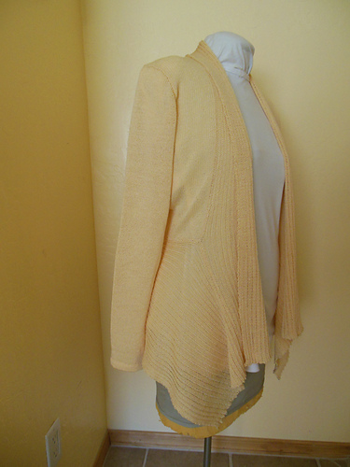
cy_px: 234
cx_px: 175
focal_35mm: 25
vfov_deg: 69.4
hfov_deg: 54.9
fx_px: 337
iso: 400
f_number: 3.2
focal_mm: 4.5
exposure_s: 1/25
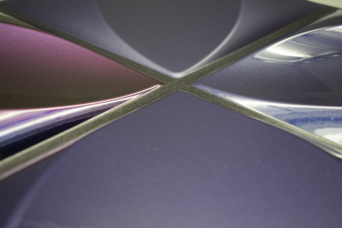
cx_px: 171
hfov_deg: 42.3
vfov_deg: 28.9
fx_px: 442
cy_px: 114
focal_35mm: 46
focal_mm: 31
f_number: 4.2
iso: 560
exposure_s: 1/60
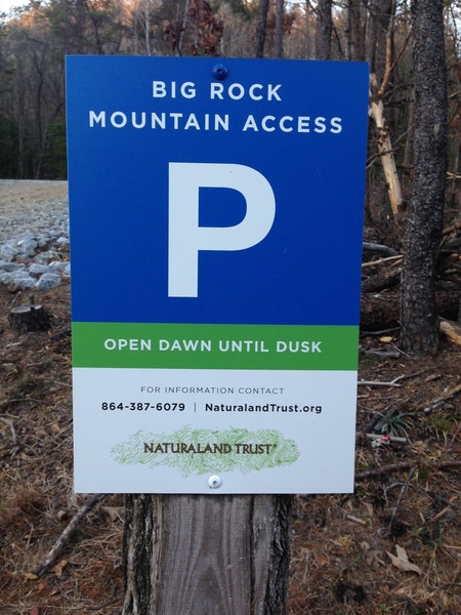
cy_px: 308
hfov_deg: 42.9
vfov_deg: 55.4
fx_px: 586
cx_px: 230
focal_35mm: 33
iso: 50
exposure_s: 1/60
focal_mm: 4.12
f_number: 2.4
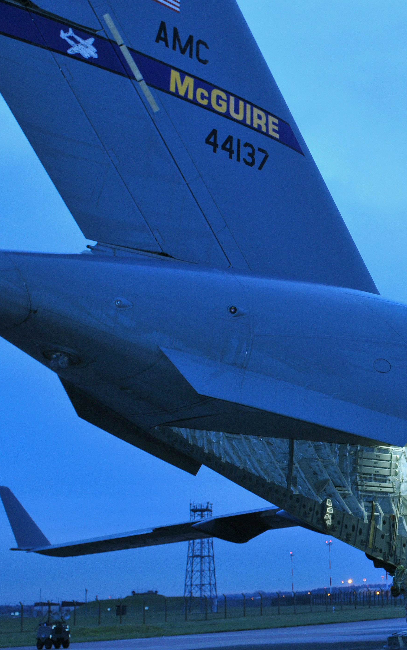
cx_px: 465
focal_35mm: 56
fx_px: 994
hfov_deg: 21.7
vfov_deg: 36.3
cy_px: 325
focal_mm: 24
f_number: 4
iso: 400
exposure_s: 1/30
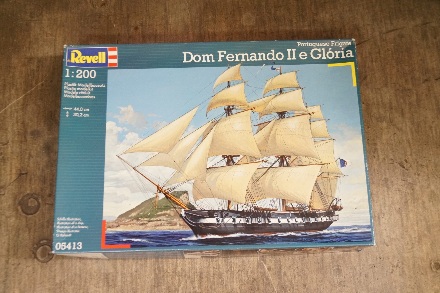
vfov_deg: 31.9
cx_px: 220
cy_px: 146
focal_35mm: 42
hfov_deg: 46.4
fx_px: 513
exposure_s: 1/160
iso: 2500
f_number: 4.5
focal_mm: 28
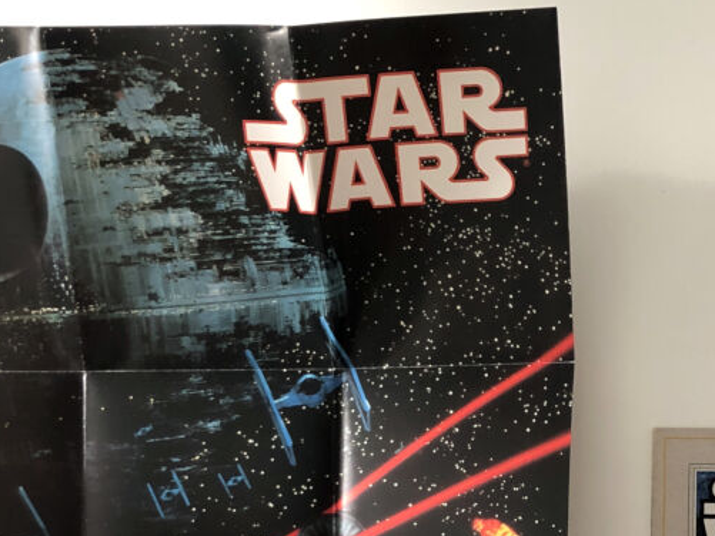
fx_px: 1384
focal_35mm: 67
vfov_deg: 21.3
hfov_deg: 28.2
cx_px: 589
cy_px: 510
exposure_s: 1/15
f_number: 1.8
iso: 50
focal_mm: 3.99
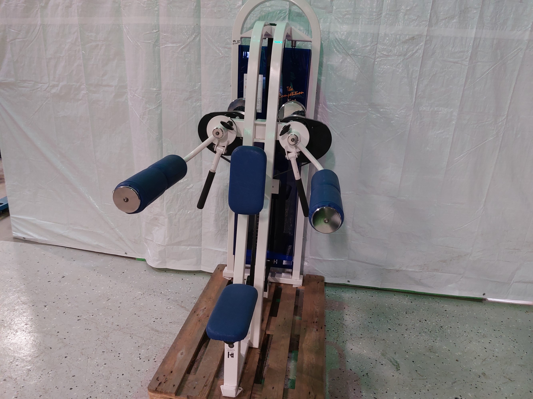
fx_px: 370
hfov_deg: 71.6
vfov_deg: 56.8
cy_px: 200
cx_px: 266
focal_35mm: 24
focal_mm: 5.23
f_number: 1.8
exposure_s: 1/40
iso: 500
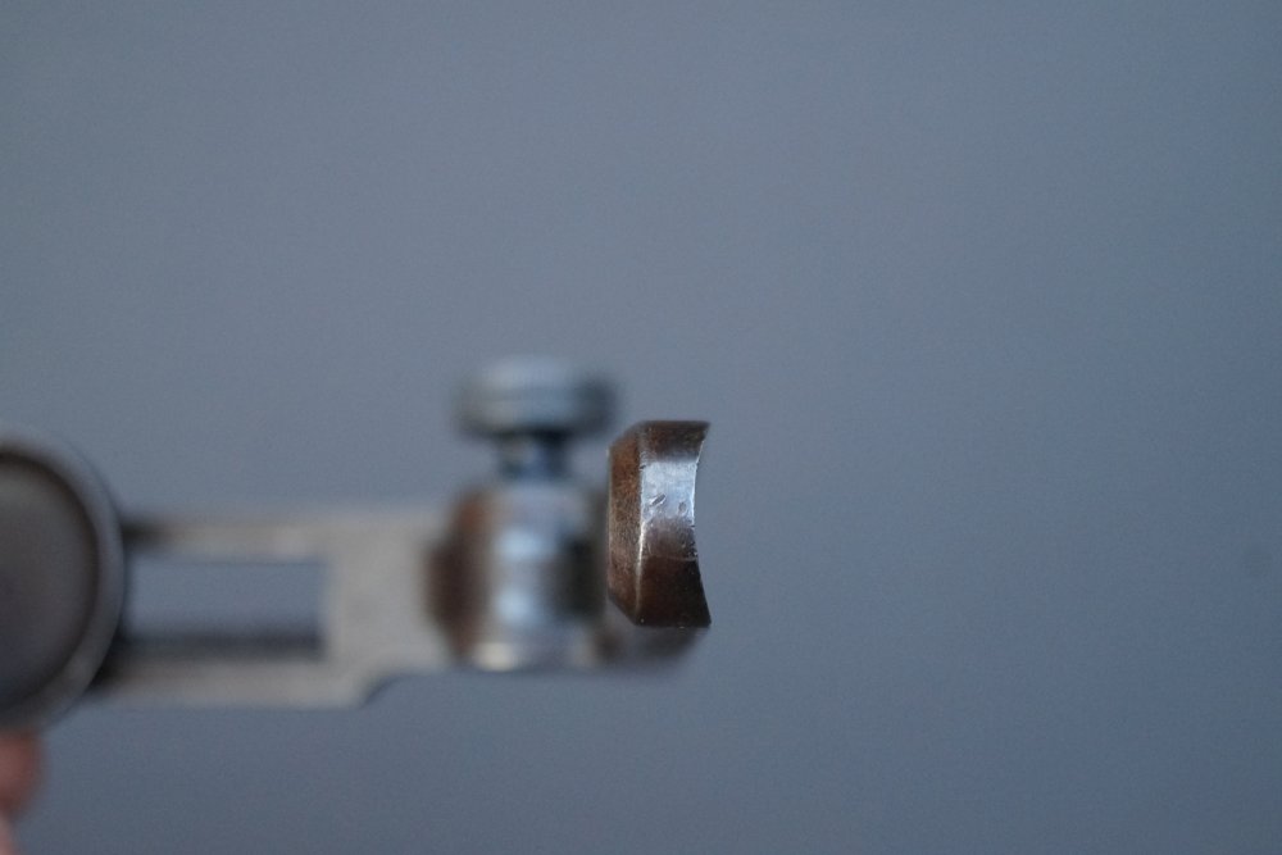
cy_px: 428
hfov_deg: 24.6
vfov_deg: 16.6
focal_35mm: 82
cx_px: 641
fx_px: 2938
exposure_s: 1/160
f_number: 5.6
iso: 1600
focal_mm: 55
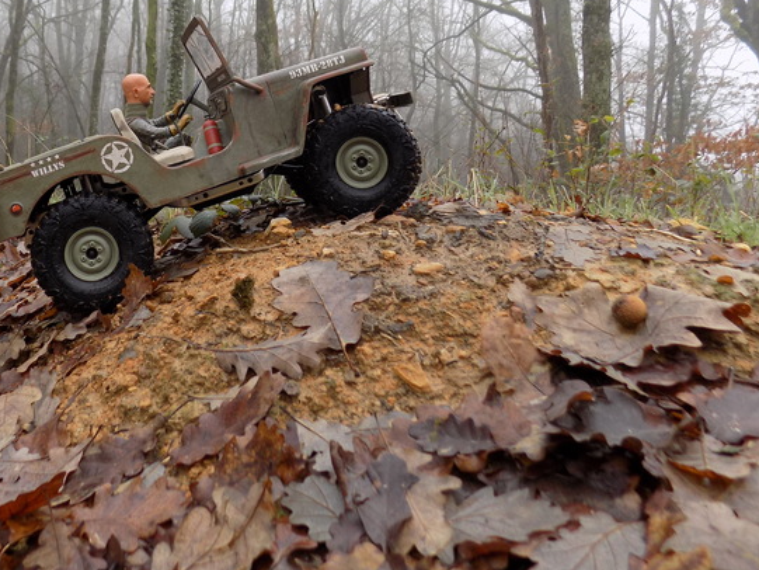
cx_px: 224
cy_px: 153
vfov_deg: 40.8
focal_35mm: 34
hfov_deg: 52.4
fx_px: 746
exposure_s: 1/125
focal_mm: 4
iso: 80
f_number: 3.1
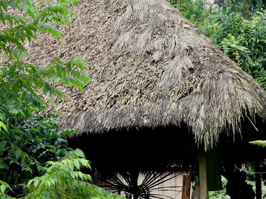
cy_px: 160
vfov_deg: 14.7
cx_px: 173
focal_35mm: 100
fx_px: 768
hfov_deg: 19.6
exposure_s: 1/80
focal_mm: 7.1
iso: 100
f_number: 3.2
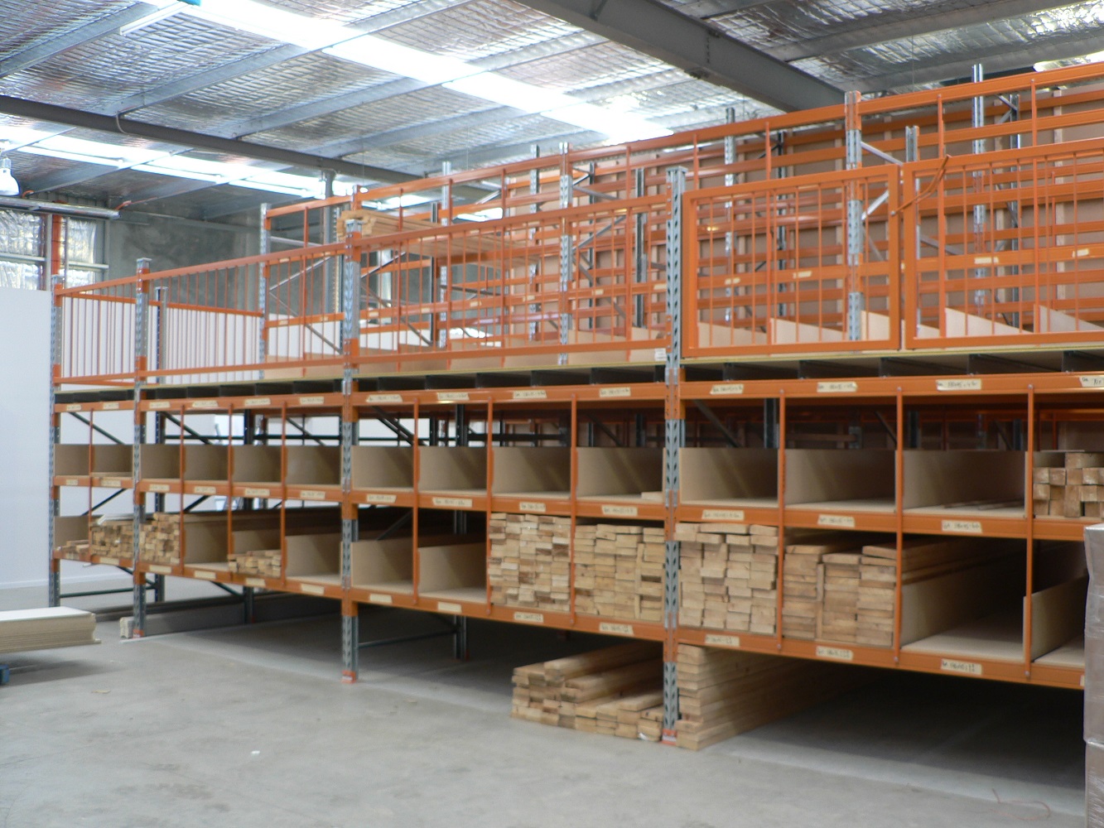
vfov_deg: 39.7
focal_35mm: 36
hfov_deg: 51.4
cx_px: 552
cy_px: 414
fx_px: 1148
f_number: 2.8
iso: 80
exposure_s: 1/40
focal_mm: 6
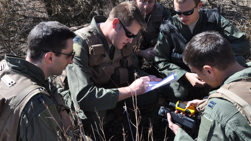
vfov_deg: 35.1
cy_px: 65
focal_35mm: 34
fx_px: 223
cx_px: 127
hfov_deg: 58.7
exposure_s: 1/180
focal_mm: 21
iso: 400
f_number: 13
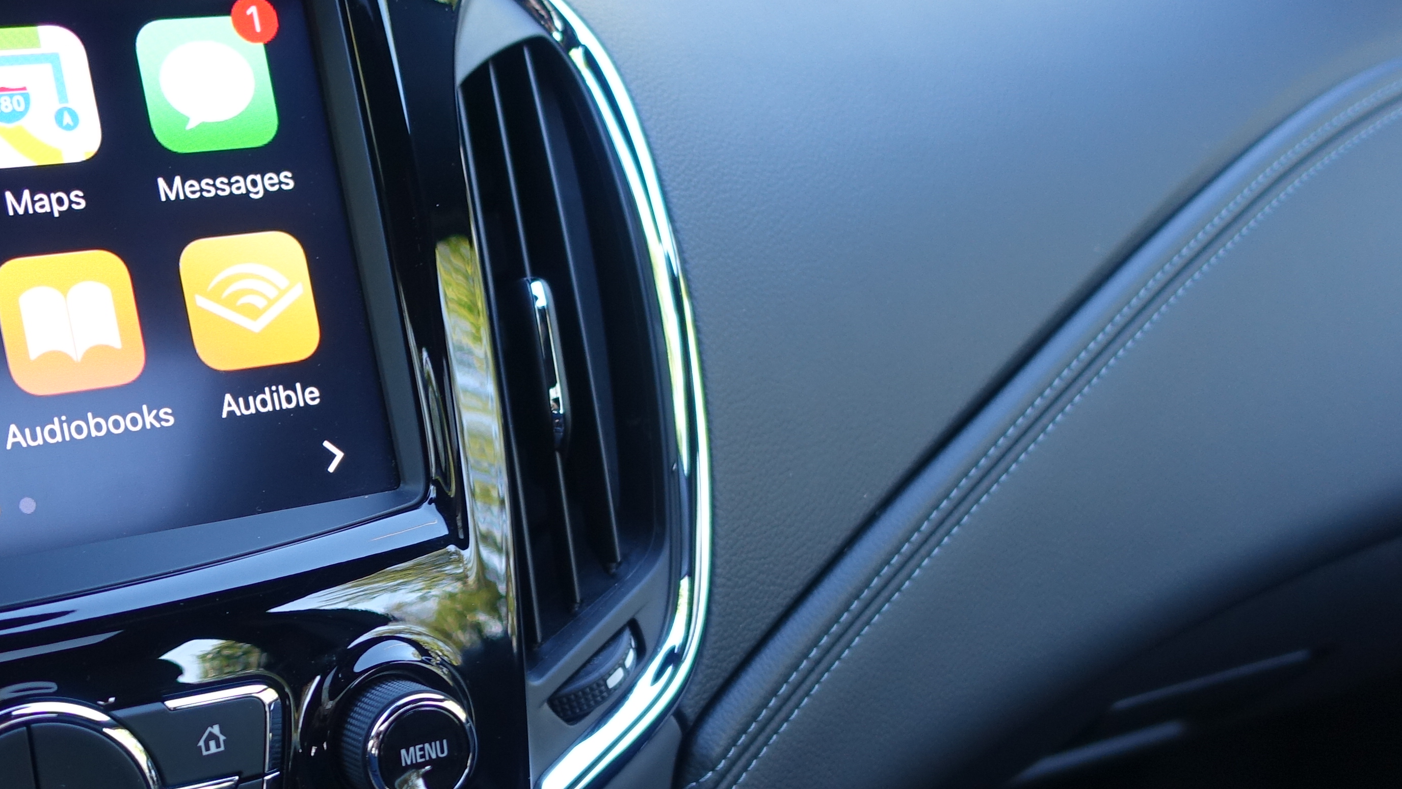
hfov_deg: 40.9
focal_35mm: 50
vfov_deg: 23.7
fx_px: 1859
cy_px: 596
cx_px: 481
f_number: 1.8
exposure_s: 1/80
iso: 125
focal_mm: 8.8
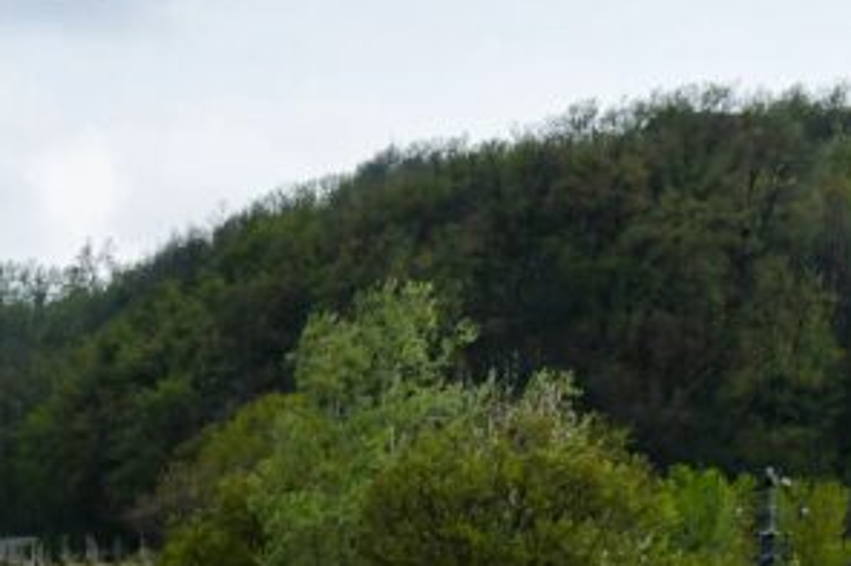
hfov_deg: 11.3
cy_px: 915
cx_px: 63
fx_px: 4252
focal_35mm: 180
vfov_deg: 7.5
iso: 800
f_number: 6.3
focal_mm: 52
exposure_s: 1/4000
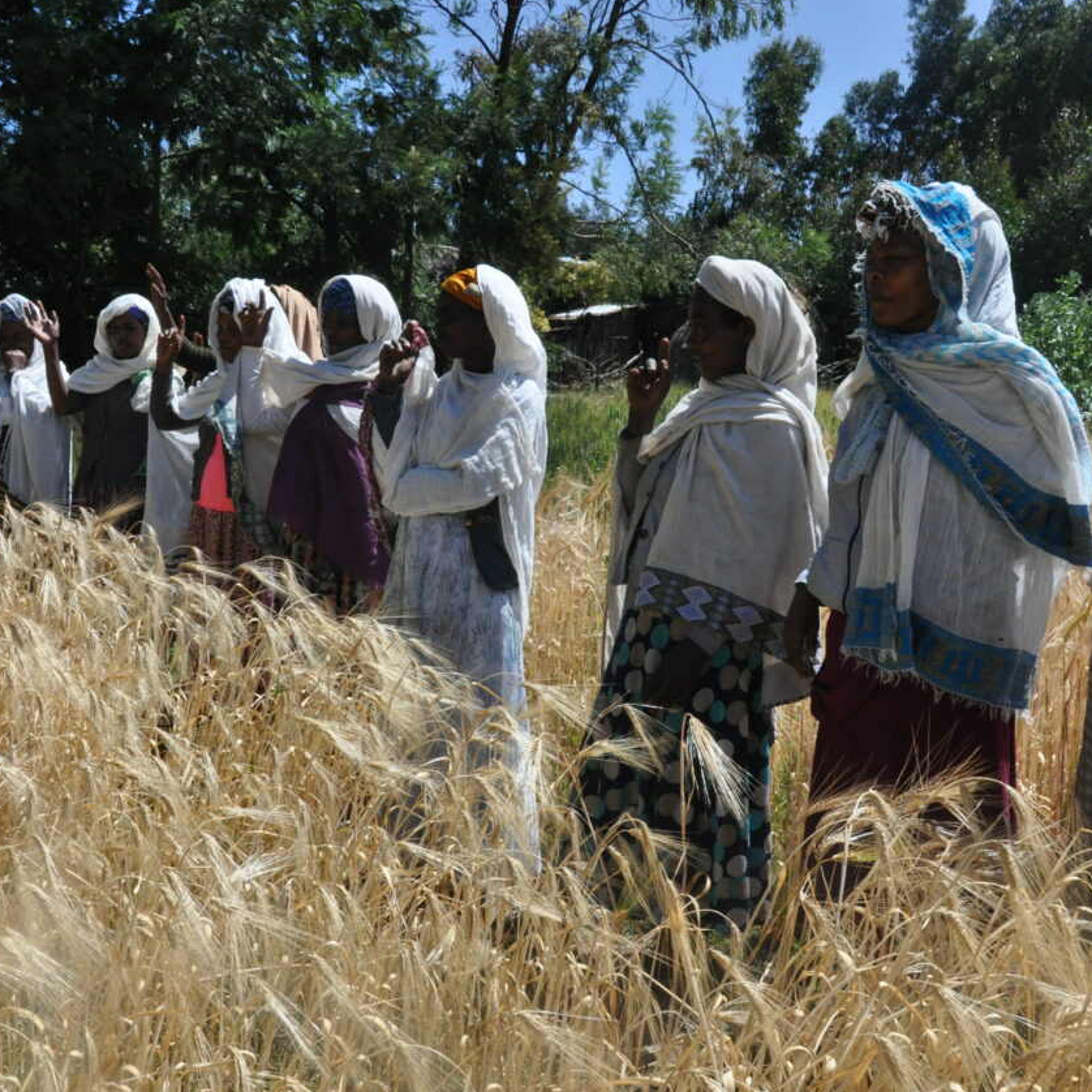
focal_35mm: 35
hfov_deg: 47.2
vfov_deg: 47.2
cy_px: 545
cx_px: 503
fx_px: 1249
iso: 800
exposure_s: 1/500
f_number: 11
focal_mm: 18
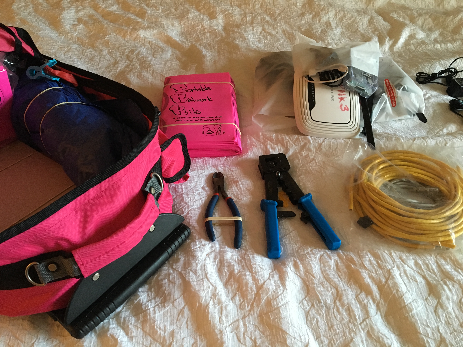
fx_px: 388
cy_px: 174
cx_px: 232
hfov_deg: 61.7
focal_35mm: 29
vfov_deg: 48.2
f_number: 2.2
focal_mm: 4.15
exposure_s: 1/30
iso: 200
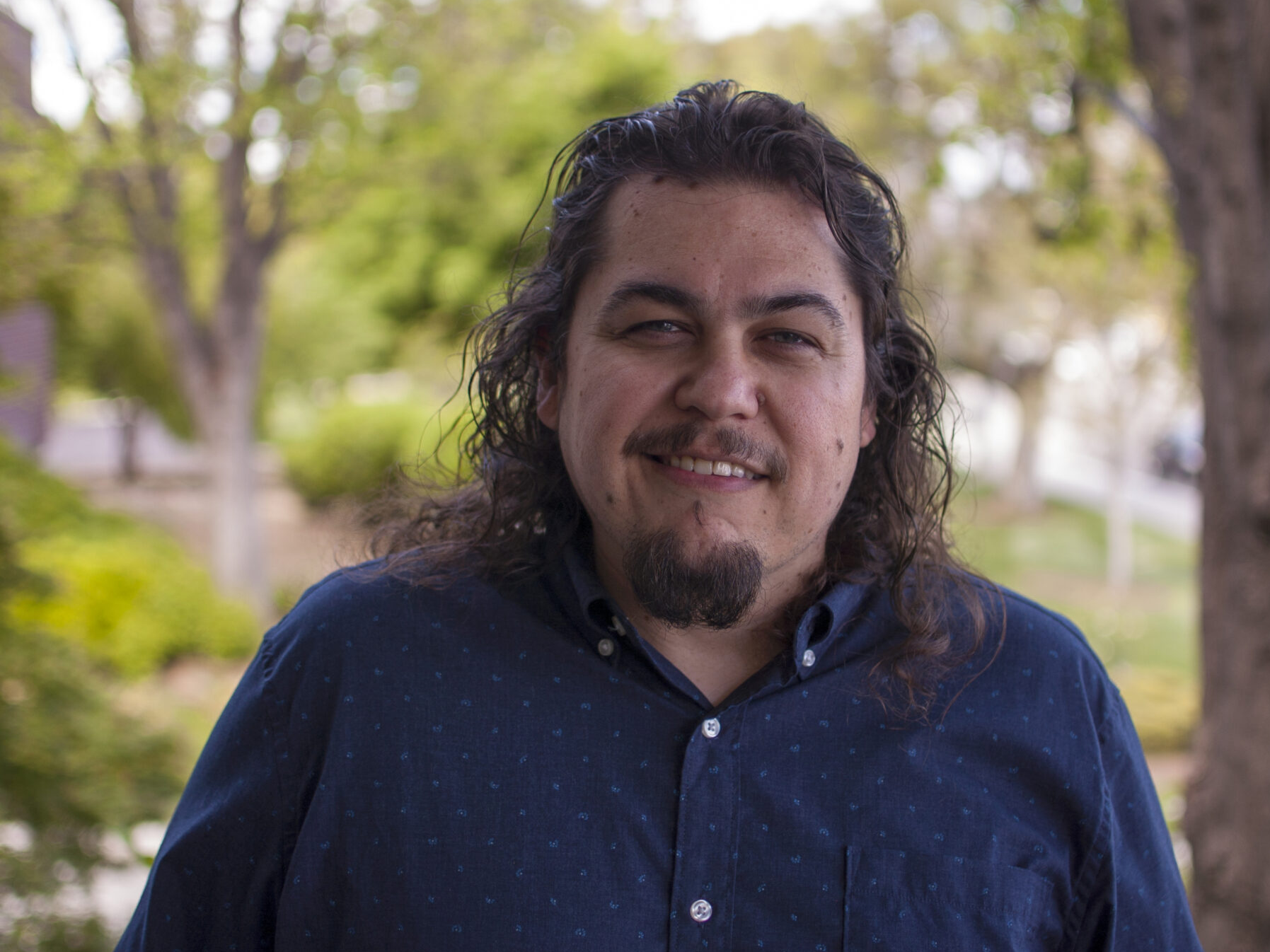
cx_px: 674
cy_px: 480
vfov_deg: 25.4
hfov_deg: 33.5
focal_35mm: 58
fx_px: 2111
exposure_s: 1/640
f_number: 1.8
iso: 200
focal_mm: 35
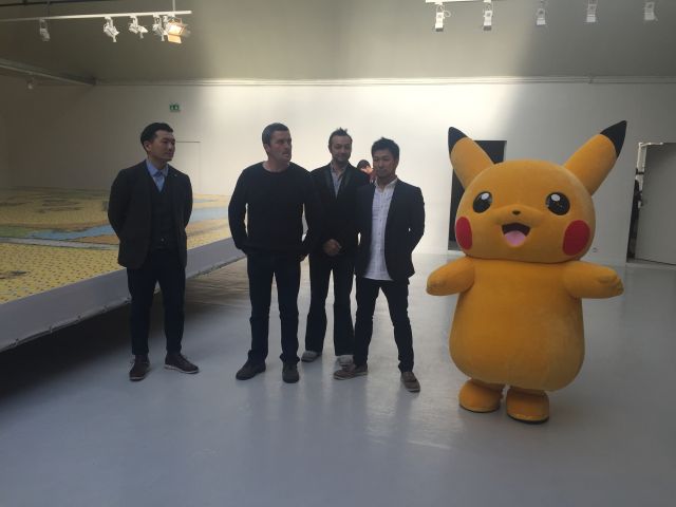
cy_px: 254
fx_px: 566
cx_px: 338
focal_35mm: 29
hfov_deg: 61.7
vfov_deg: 48.2
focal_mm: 4.15
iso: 32
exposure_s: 1/520
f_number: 2.2
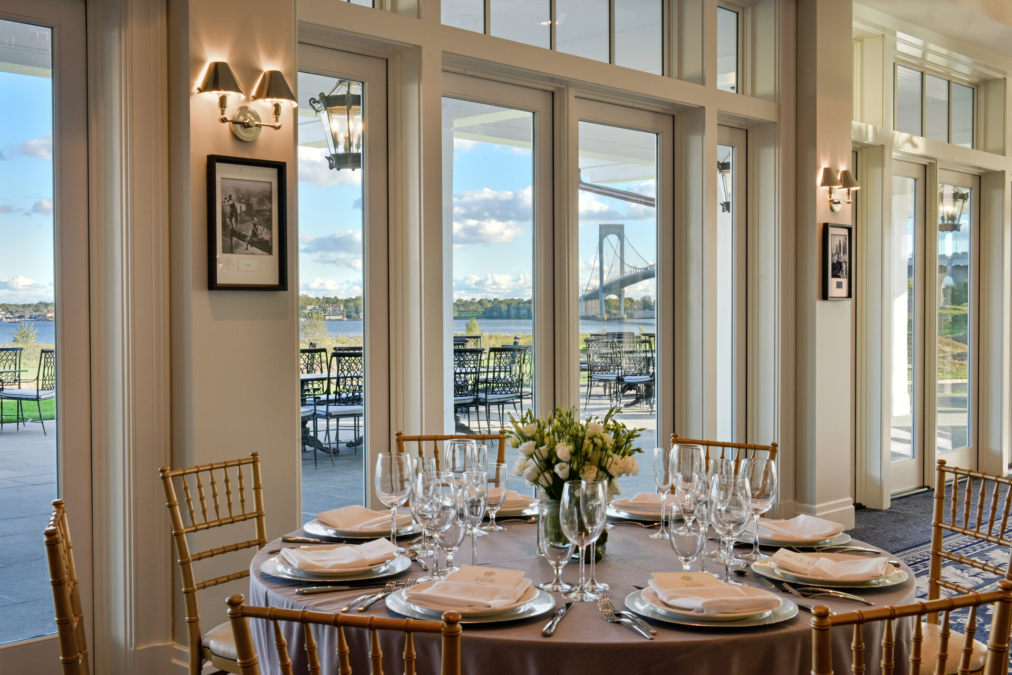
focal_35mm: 40
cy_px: 338
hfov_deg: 48.4
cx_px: 506
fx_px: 1125
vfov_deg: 33.4
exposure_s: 1/6
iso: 200
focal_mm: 40
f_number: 16
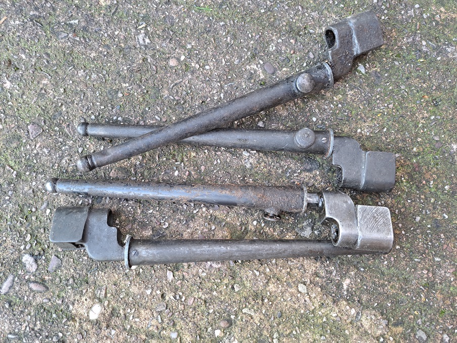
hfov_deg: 71.6
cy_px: 172
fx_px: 317
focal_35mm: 24
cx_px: 228
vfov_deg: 56.8
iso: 100
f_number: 1.8
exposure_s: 1/50
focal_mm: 5.23
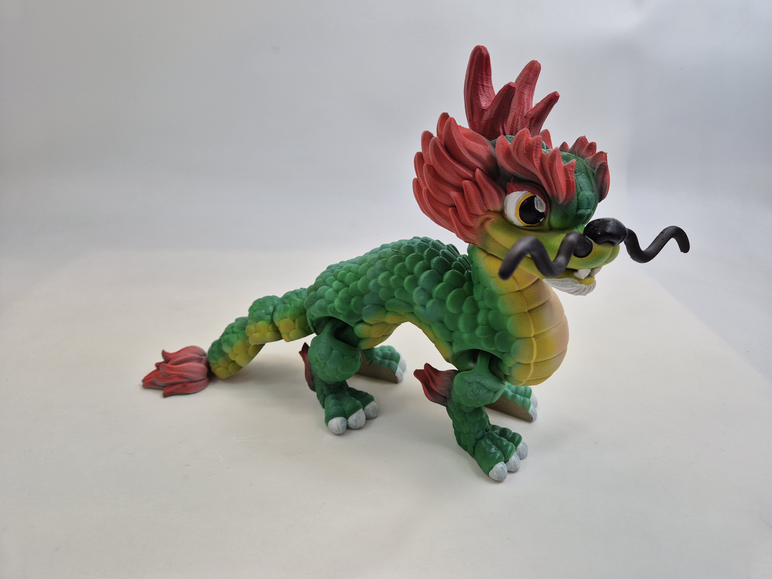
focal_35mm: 23
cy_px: 290
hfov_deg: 73.9
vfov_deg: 58.9
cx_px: 386
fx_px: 513
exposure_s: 1/139
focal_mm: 5.4
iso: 25
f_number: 1.8
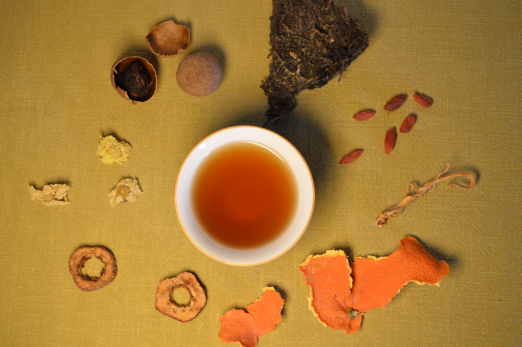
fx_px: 565
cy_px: 174
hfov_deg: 49.6
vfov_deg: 34.1
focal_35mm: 39
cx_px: 261
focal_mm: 26
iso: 400
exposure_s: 1/80
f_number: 4.2
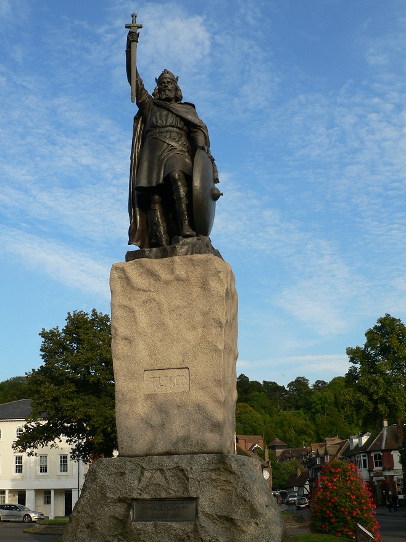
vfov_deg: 44.8
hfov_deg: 34.3
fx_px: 657
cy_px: 254
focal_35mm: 42
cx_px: 186
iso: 80
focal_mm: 6
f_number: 4
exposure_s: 1/400
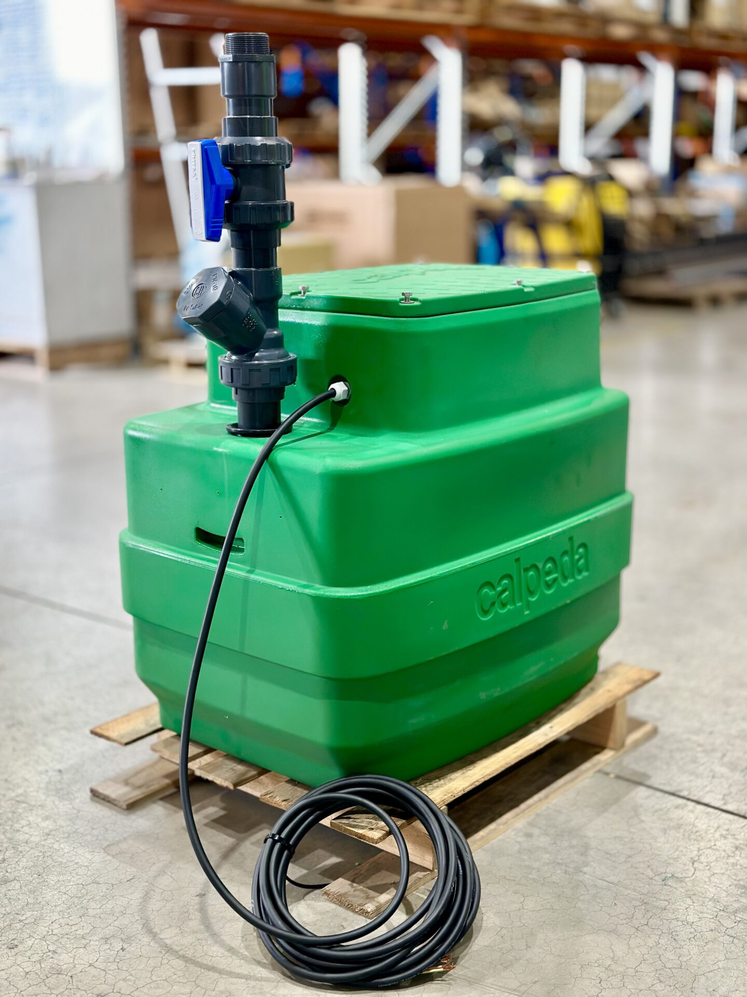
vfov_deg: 39.7
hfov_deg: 30.3
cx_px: 374
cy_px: 498
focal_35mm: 48
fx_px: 1381
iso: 160
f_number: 1.78
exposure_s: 1/50
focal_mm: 6.86
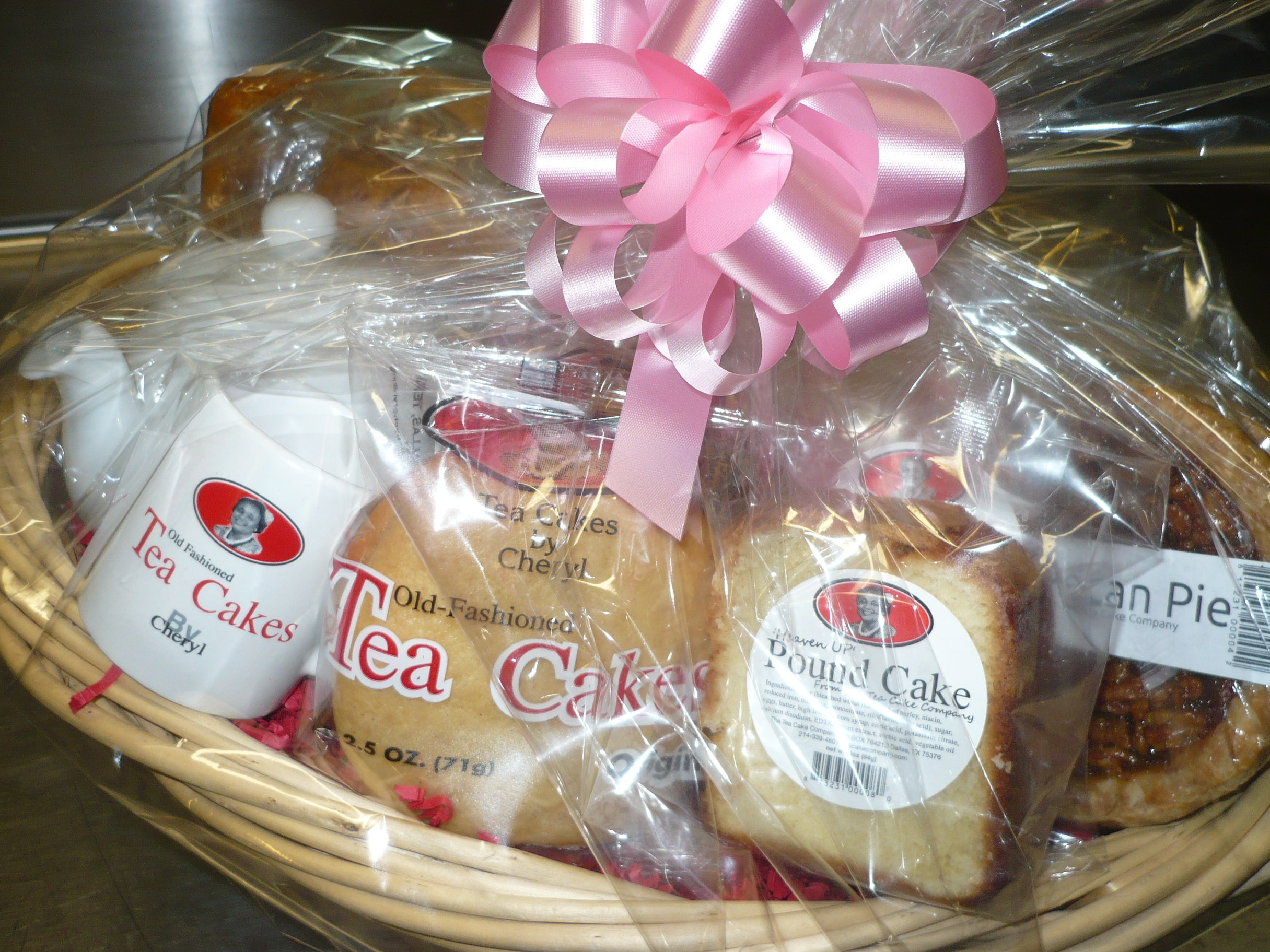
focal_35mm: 36
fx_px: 1321
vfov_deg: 39.7
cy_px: 471
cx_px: 620
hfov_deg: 51.4
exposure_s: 1/30
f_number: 2.8
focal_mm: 5.8
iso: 100
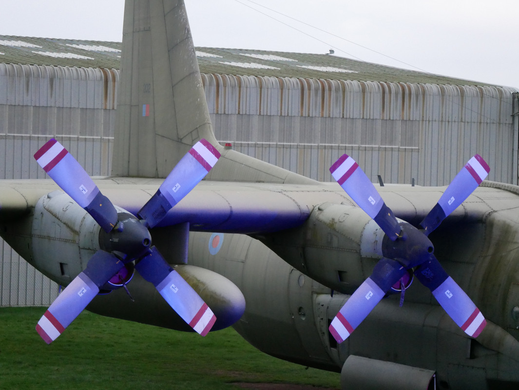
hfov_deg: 13.7
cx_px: 260
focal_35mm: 144
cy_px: 195
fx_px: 2160
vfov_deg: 10.3
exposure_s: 1/80
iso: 3200
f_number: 5
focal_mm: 72
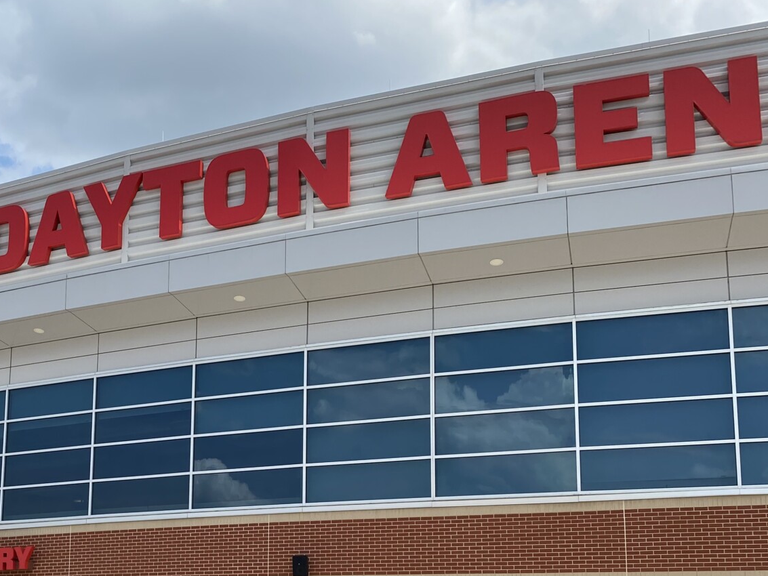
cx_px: 212
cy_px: 495
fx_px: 1043
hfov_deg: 39.6
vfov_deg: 29.8
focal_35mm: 47
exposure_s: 1/2755
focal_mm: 4.25
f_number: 1.8
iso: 32
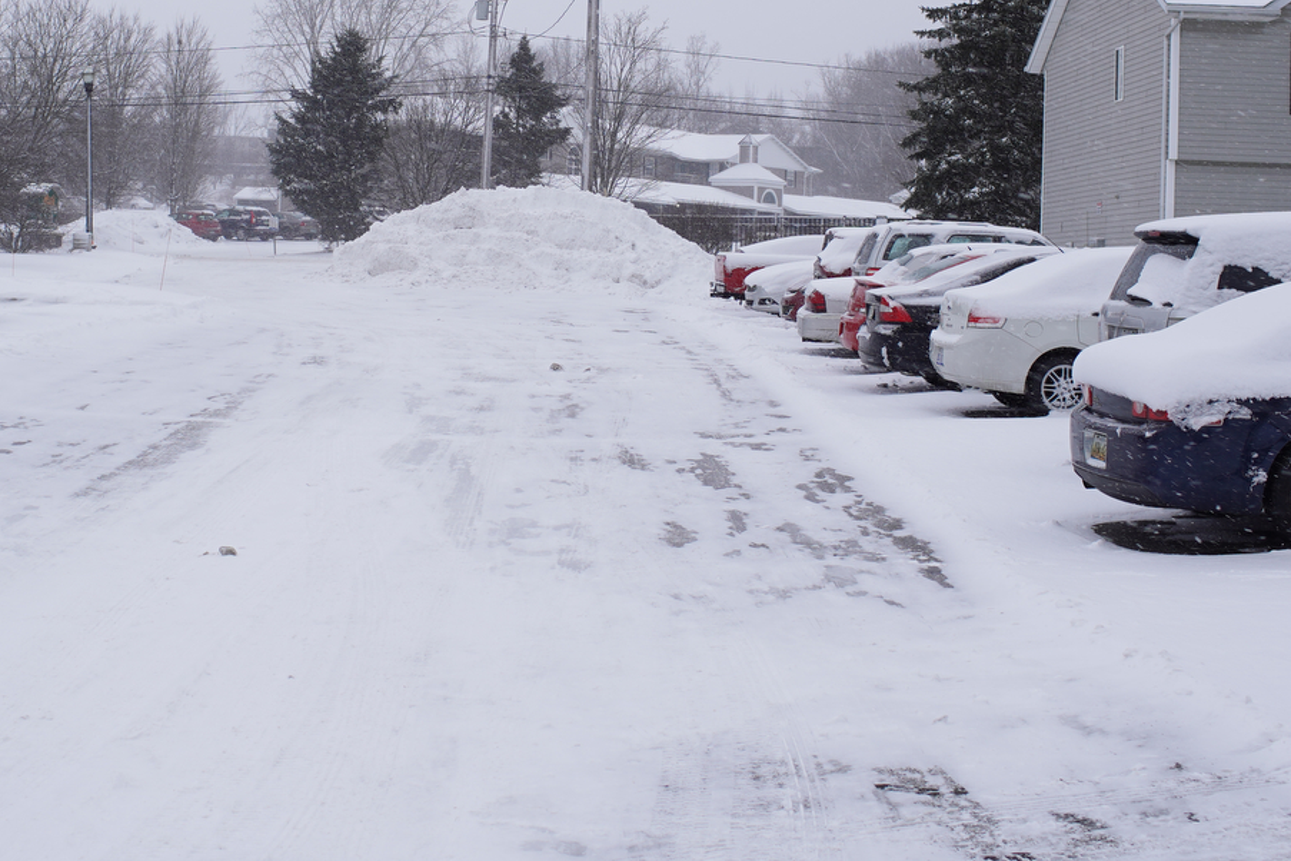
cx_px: 510
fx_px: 2223
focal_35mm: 62
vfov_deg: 21.7
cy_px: 190
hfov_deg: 32.3
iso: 100
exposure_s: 1/250
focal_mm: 35
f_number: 4
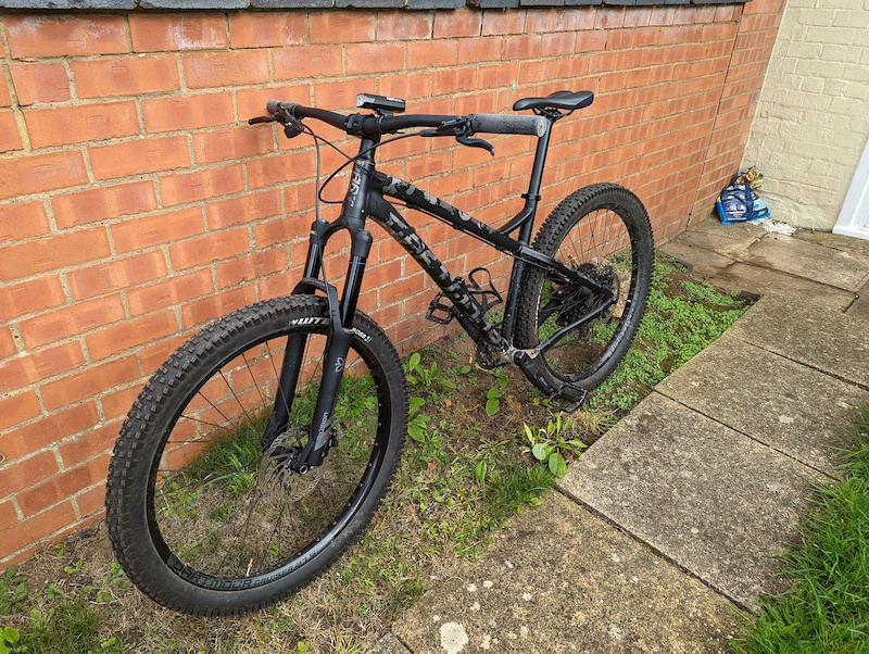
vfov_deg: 56.9
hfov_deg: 71.5
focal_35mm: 24
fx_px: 603
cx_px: 434
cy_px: 327
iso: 41
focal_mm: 6.81
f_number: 1.85
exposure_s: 1/330
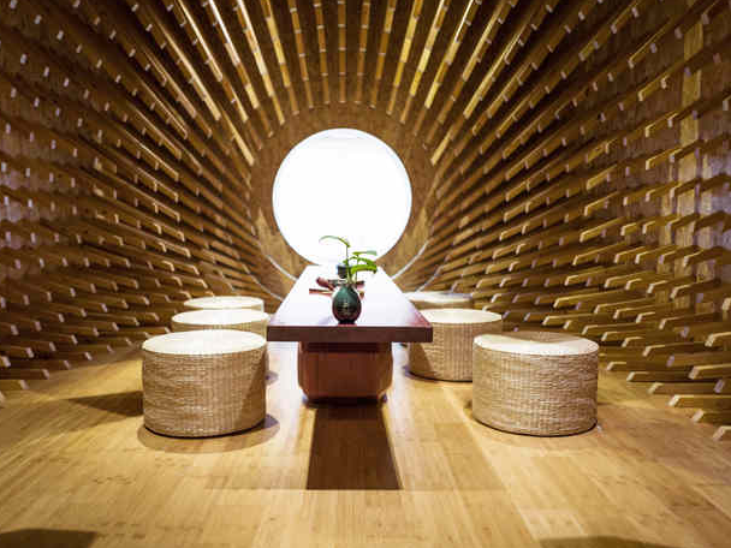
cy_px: 276
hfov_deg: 58.3
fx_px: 655
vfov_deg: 45.4
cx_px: 335
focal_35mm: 31
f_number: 1.7
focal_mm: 28
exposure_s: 1/60
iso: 640
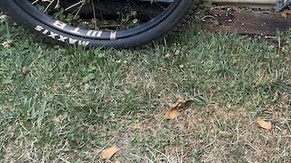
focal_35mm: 70
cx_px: 296
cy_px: -61
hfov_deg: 28.2
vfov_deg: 16.1
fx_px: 540
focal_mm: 4.2
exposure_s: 1/461
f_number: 1.6
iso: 32
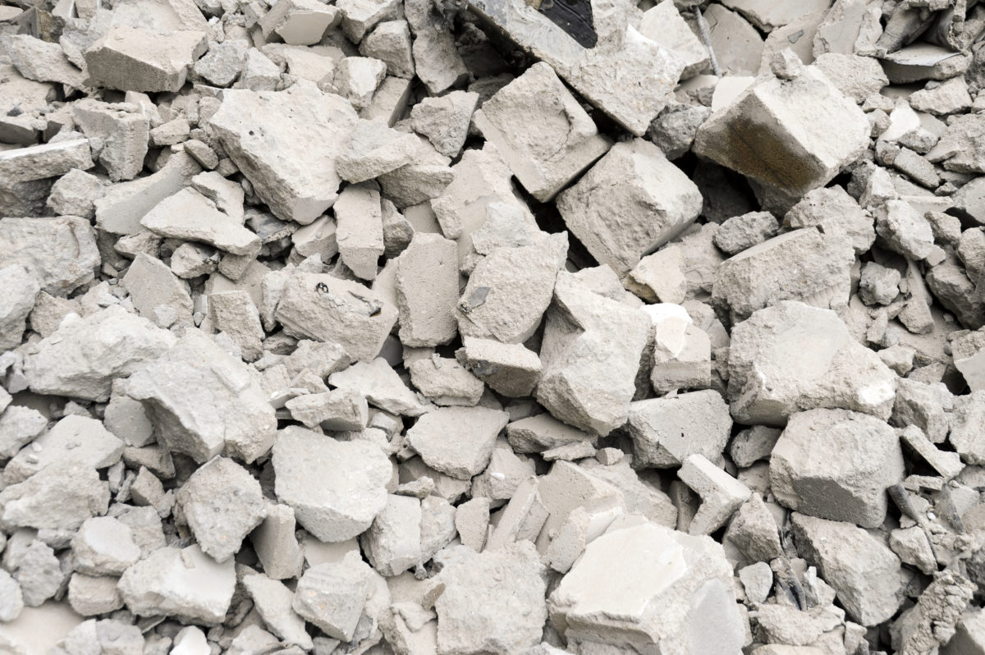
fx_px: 1230
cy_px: 328
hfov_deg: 43.6
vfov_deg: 29.8
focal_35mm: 45
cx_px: 492
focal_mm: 45
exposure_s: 1/250
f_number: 8
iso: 200
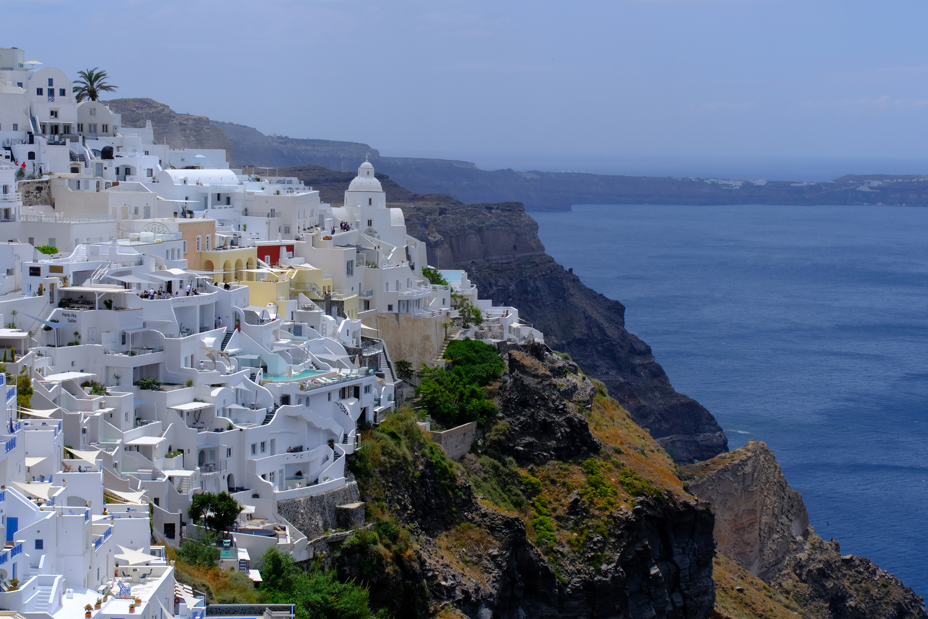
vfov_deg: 21.2
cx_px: 464
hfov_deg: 31.4
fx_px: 1650
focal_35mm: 64
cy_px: 310
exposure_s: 1/250
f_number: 11
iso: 160
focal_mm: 42.4
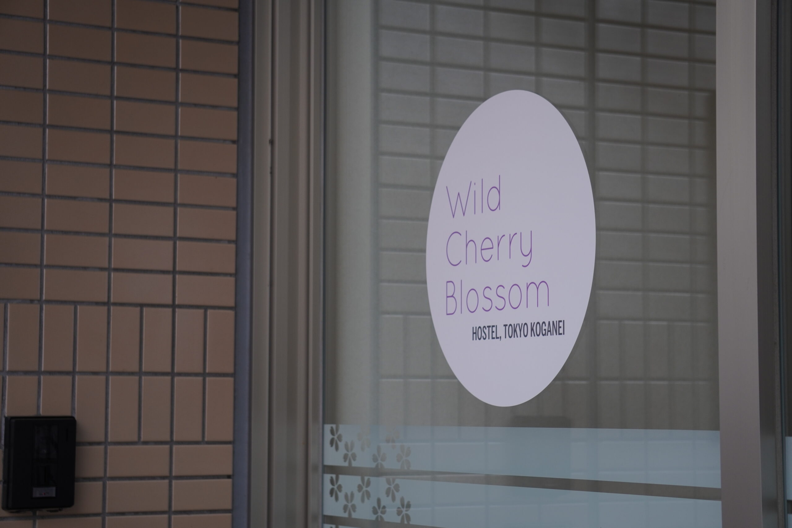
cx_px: 396
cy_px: 264
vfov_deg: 16.6
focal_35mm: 82
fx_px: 1815
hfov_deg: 24.6
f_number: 4.5
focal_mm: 55
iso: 200
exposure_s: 1/160
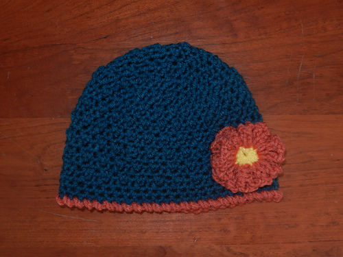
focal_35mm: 38
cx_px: 172
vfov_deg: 37.7
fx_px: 377
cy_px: 128
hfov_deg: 49.0
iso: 200
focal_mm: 6.9
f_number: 4
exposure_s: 1/30
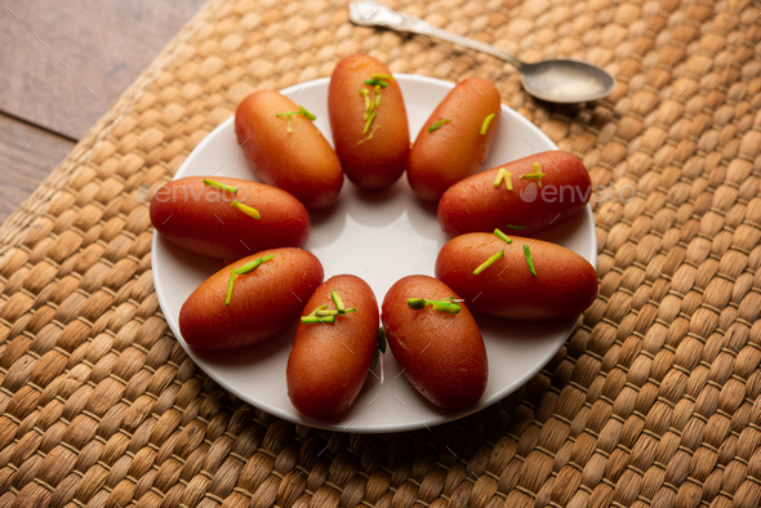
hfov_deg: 33.4
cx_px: 380
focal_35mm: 60
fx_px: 1269
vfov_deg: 22.6
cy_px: 254
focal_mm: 60
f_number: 5.6
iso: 125
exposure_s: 1/125
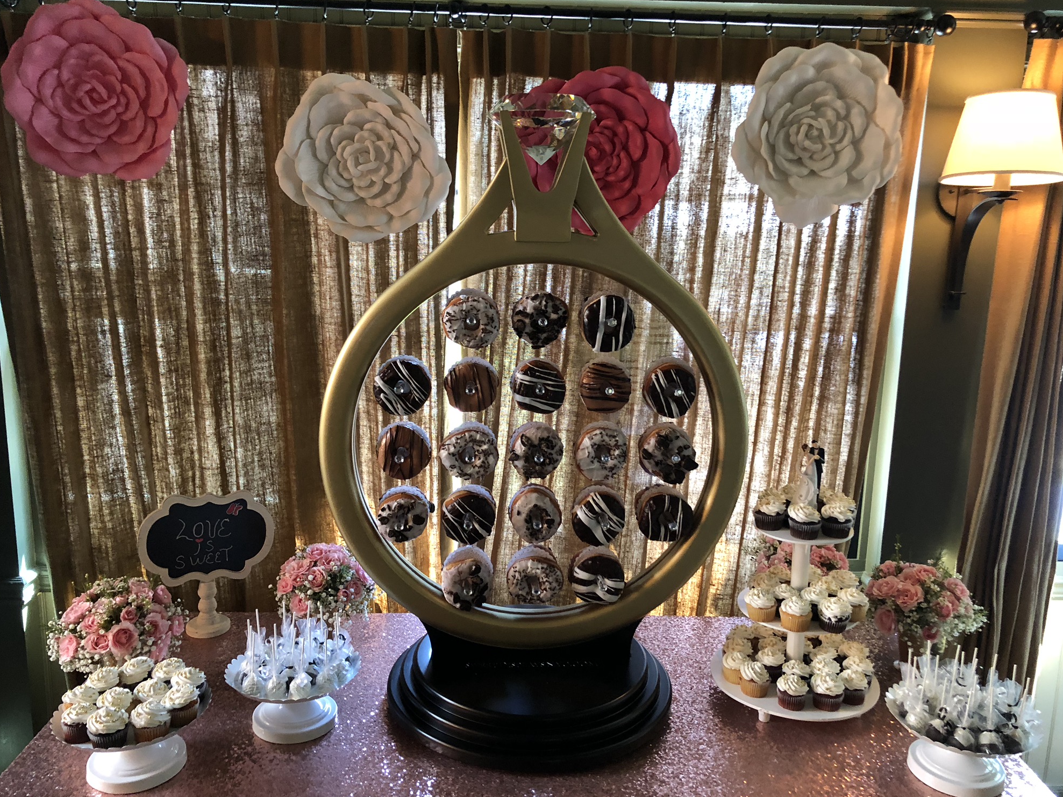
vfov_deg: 48.2
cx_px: 526
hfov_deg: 61.7
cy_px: 396
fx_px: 891
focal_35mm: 29
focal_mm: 4
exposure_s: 1/15
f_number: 1.8
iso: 80
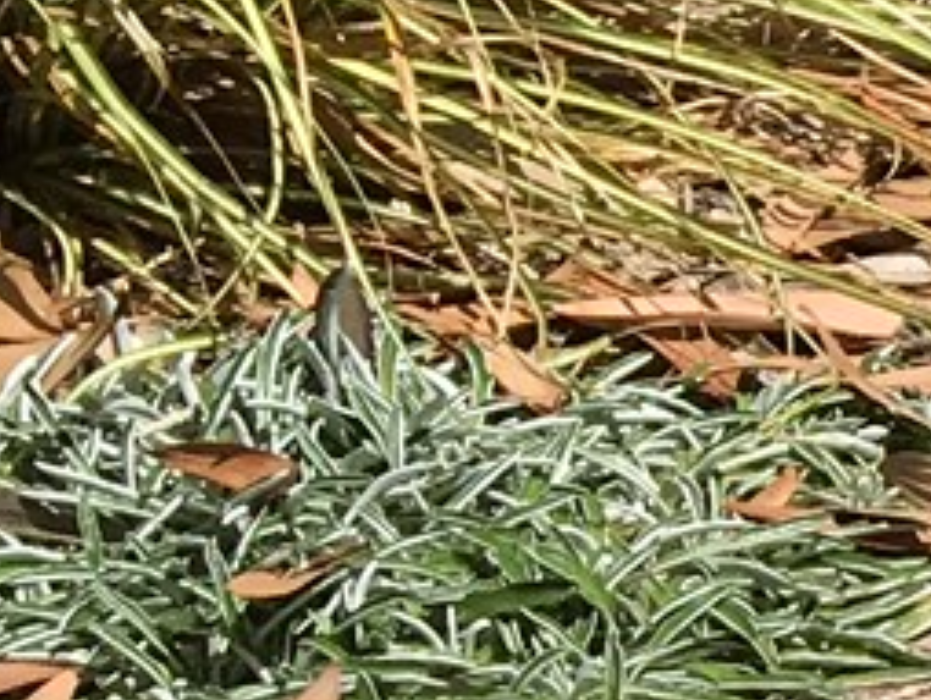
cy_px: 843
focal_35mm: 230
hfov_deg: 6.9
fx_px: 6192
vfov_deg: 6.4
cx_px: 3519
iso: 25
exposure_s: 1/1748
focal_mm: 4.15
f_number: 2.2
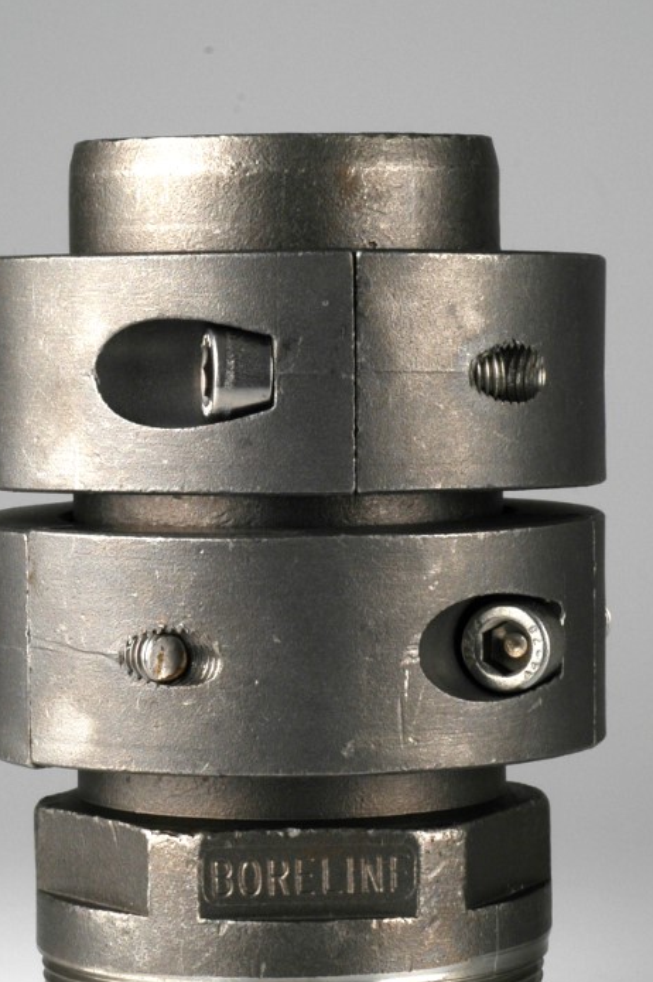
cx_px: 281
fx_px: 3540
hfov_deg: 10.5
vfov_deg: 15.8
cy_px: 483
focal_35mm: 130
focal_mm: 50
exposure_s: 1
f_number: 13
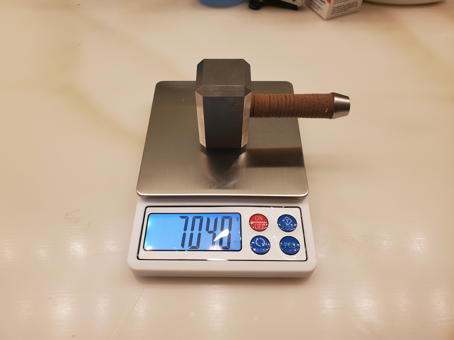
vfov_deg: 53.1
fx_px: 341
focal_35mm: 26
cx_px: 227
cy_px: 170
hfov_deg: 67.3
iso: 100
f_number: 2.4
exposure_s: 1/120
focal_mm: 4.3
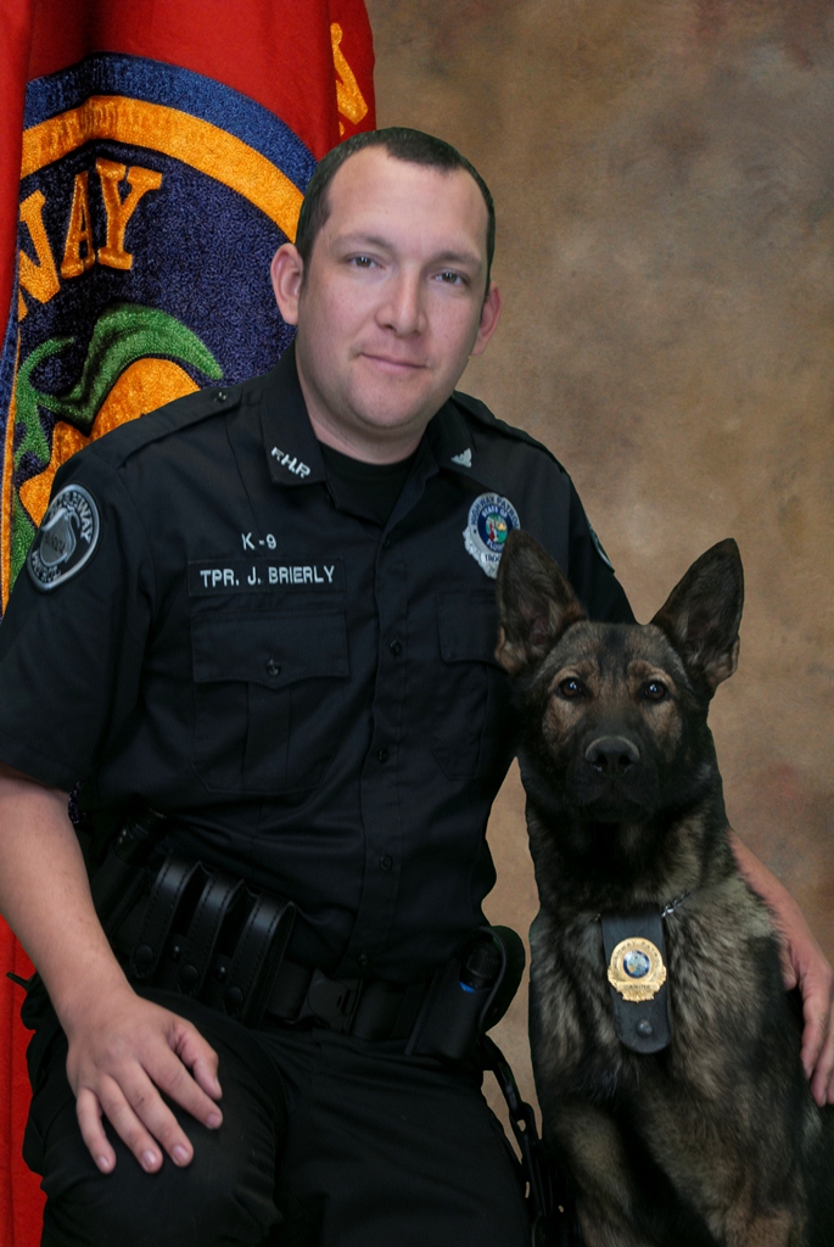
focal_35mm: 90
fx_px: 3120
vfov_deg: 22.6
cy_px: 624
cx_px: 417
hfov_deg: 15.2
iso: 1600
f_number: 29
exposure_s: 1/160
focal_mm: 60
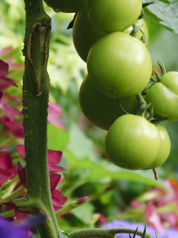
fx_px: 2133
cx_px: 241
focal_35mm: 311
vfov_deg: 6.4
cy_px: 148
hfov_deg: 4.8
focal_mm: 70
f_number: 3.5
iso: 125
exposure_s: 1/125
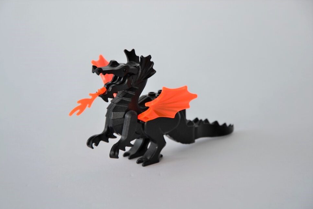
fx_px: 1152
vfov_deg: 10.3
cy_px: 108
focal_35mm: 133
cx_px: 151
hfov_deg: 15.5
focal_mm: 85
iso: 400
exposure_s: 1/60
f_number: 5.6
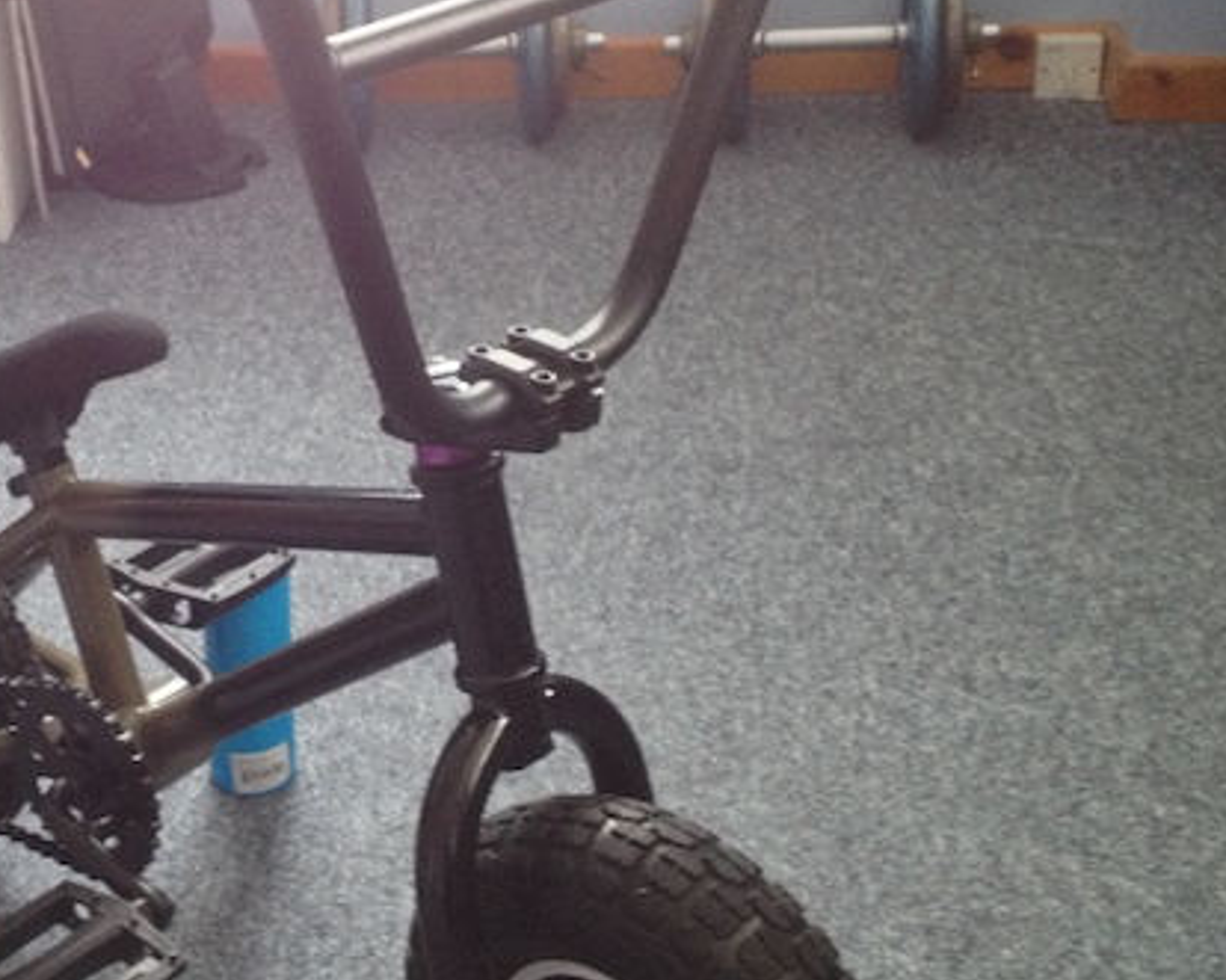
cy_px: 471
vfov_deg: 23.1
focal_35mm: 66
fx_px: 2394
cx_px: 243
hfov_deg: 28.1
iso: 250
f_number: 2.4
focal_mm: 4.28
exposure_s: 1/20
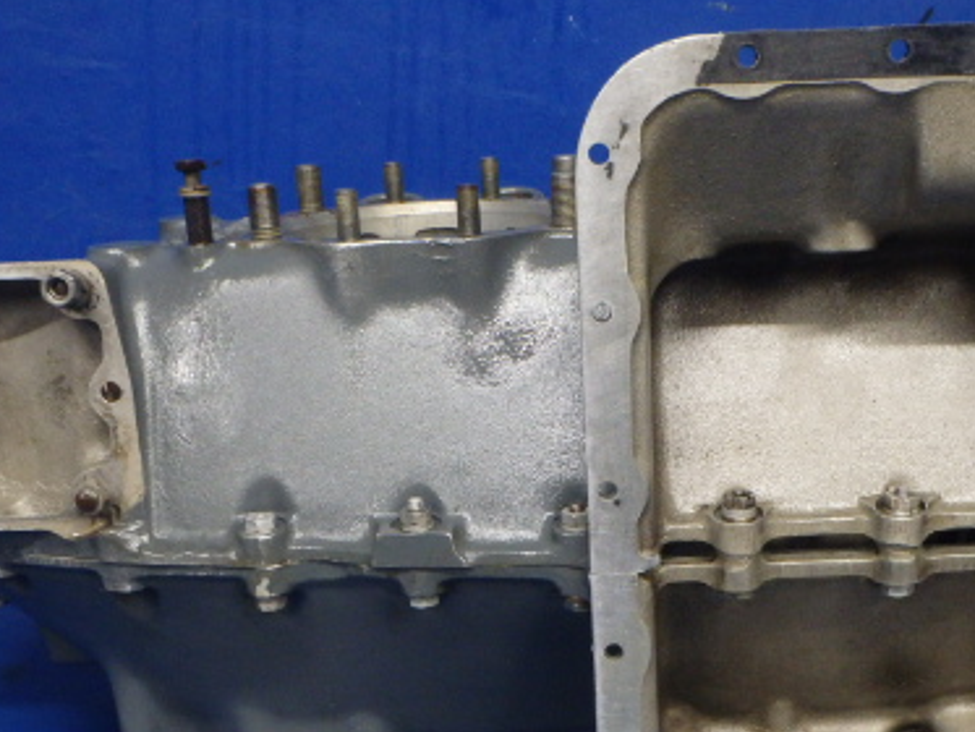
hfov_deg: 39.5
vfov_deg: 29.7
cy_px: 565
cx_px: 567
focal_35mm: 48
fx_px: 1352
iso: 500
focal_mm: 5
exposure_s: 1/30
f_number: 3.9
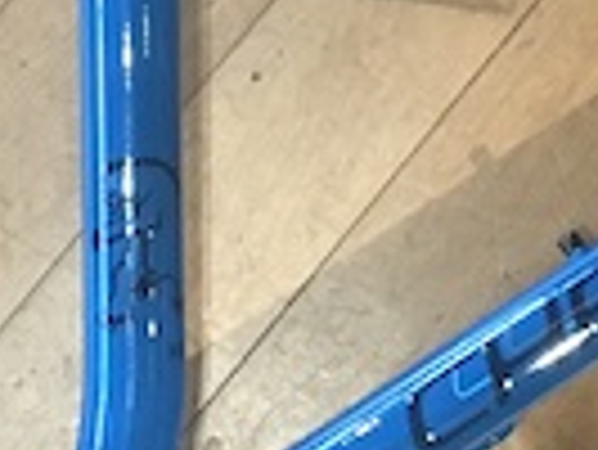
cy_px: 32
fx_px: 3009
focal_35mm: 174
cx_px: 364
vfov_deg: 8.5
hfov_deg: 11.3
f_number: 2.2
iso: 200
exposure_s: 1/24
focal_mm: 4.15
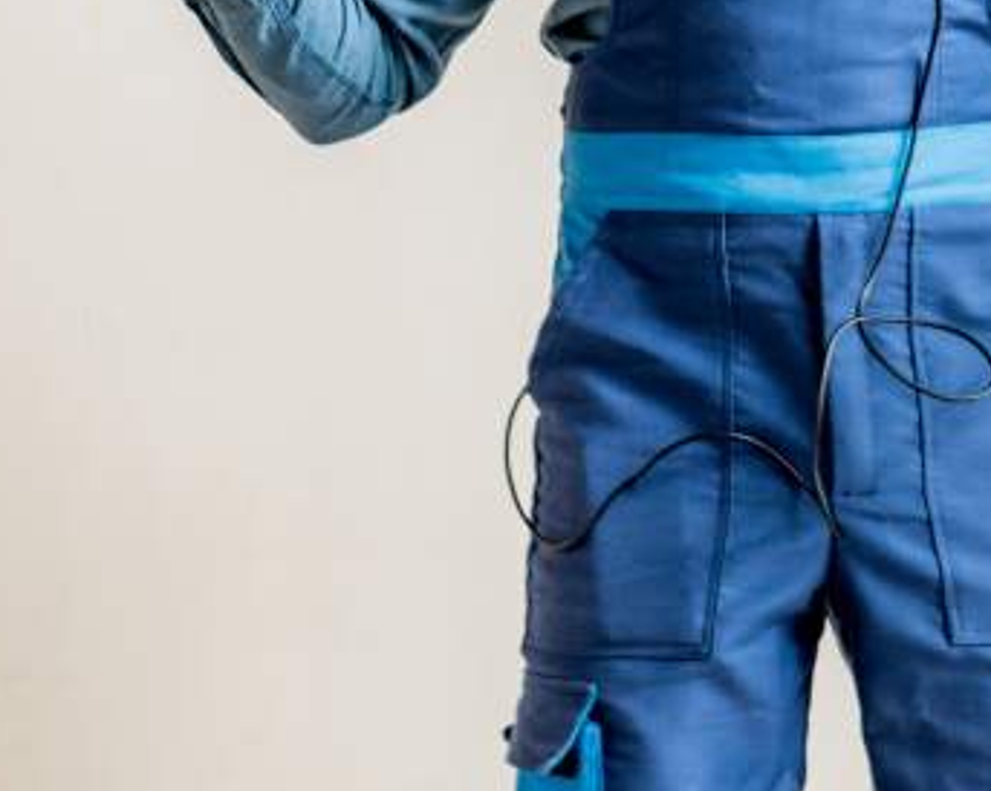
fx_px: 8178
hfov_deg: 6.9
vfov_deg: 5.5
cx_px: 1095
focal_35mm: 279
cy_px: -64
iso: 200
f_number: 2.2
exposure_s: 1/160
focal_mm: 85
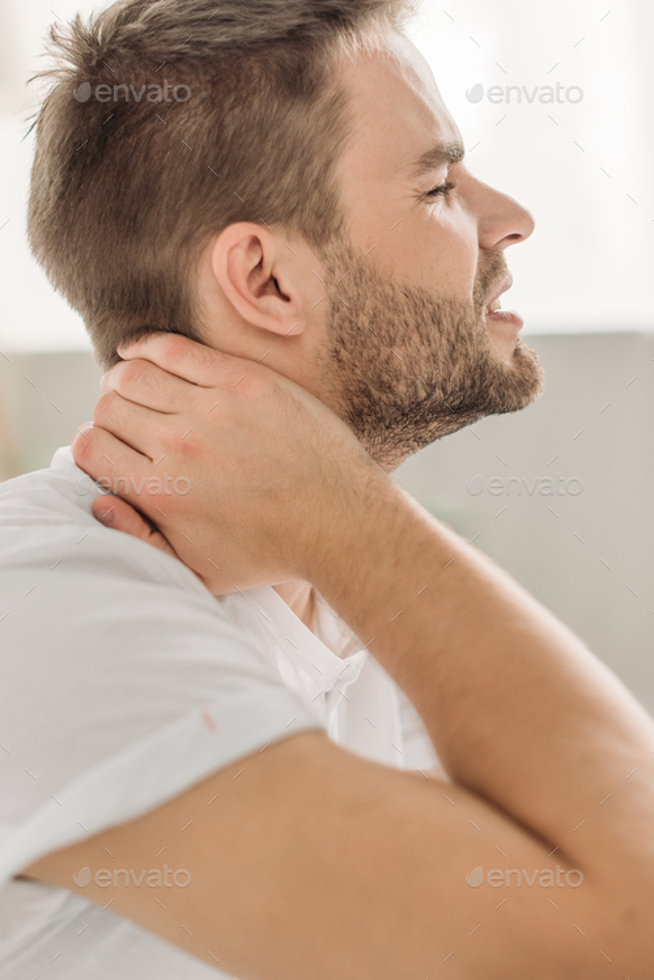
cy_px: 475
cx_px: 324
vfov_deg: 33.9
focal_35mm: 59
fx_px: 1606
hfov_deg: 23.0
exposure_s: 1/200
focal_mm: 50
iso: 400
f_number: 2.5
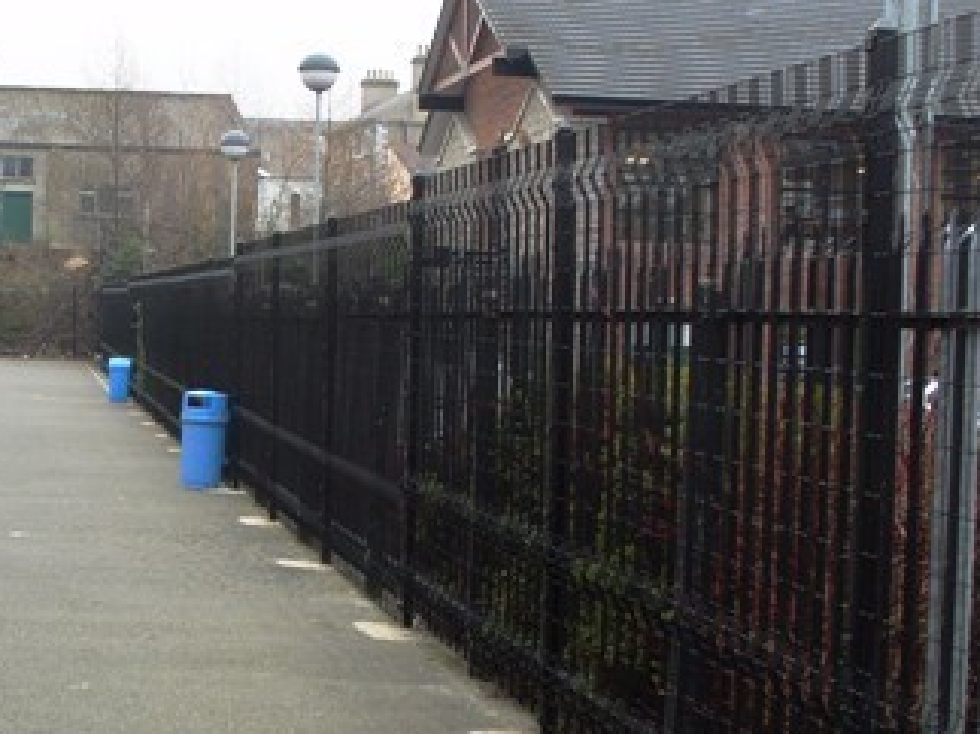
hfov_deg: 29.2
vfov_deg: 22.5
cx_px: 212
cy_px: 455
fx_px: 1840
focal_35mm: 65
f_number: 3.1
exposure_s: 1/90
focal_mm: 7.8
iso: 80
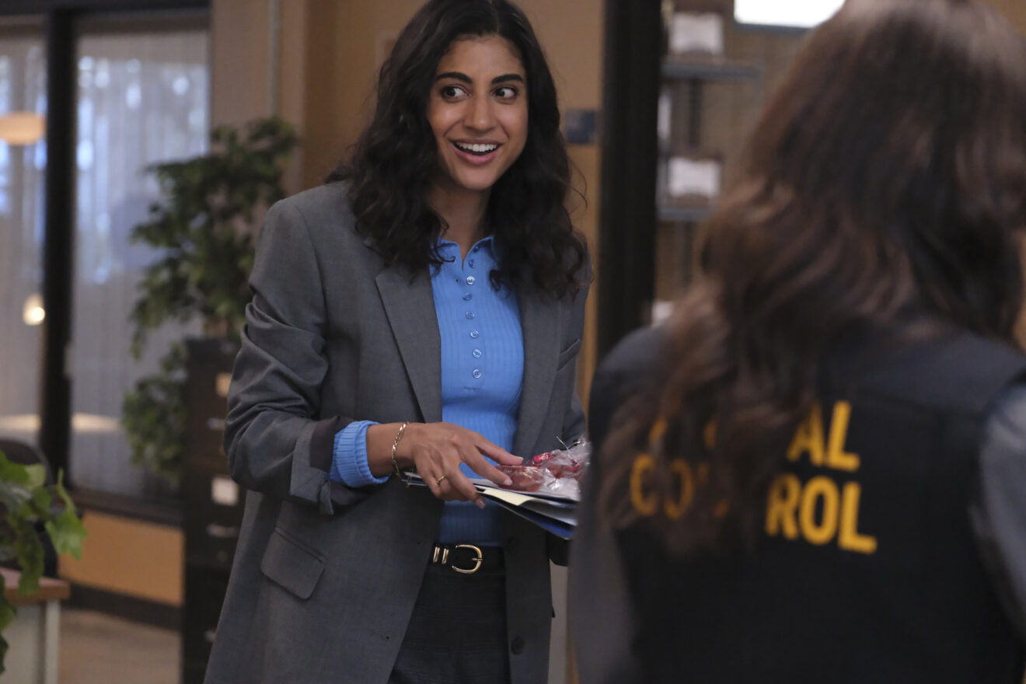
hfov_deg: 18.3
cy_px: 342
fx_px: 3192
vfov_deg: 12.2
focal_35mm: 112
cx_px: 513
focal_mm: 74.4
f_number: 2.8
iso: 10000
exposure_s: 1/200
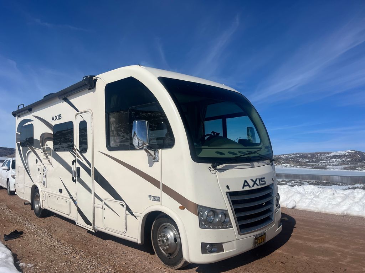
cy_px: 136
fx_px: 274
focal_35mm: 26
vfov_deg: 53.1
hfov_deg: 67.3
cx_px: 182
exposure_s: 1/11905
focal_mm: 5.1
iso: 50
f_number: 1.6
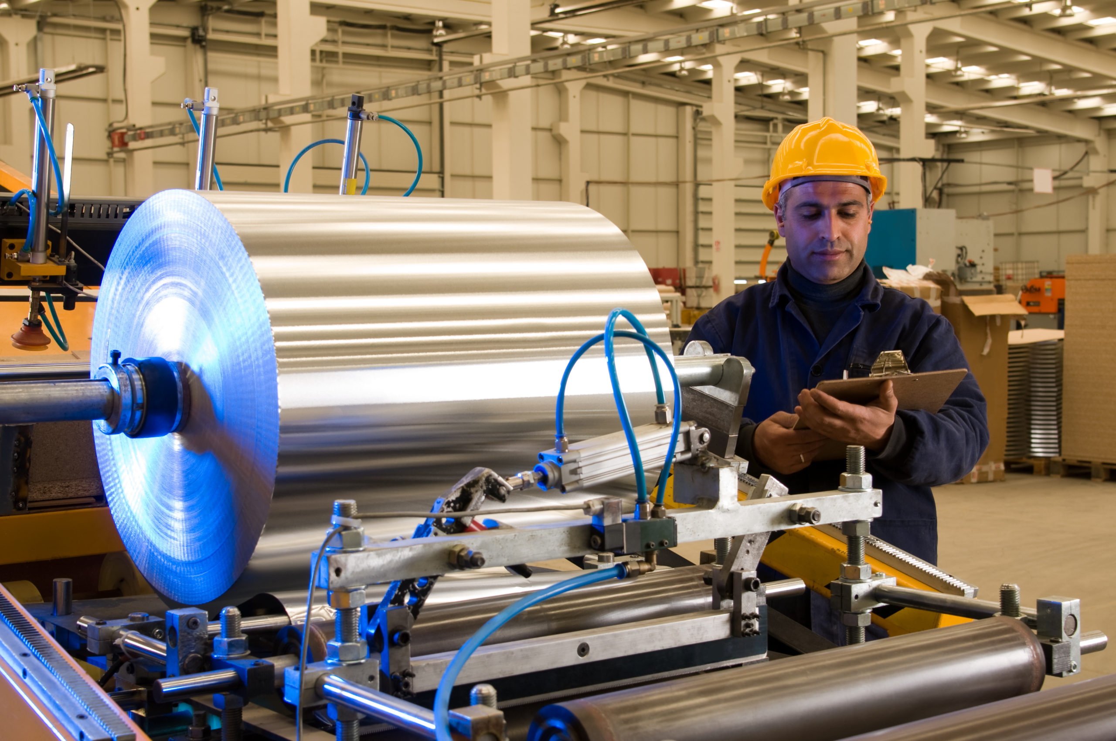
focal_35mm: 57
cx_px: 558
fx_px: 1765
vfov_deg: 23.7
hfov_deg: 35.1
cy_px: 370
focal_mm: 38
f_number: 5.6
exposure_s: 1/6
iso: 100
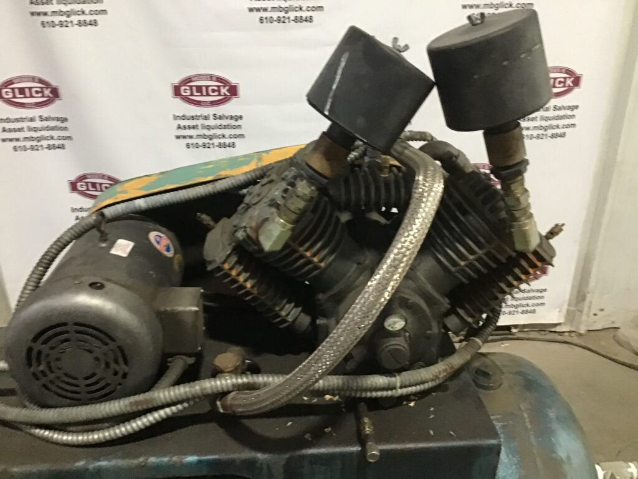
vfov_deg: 45.4
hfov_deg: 58.4
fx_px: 571
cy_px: 240
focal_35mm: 31
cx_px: 319
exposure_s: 1/20
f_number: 2.4
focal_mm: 3.3
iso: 200
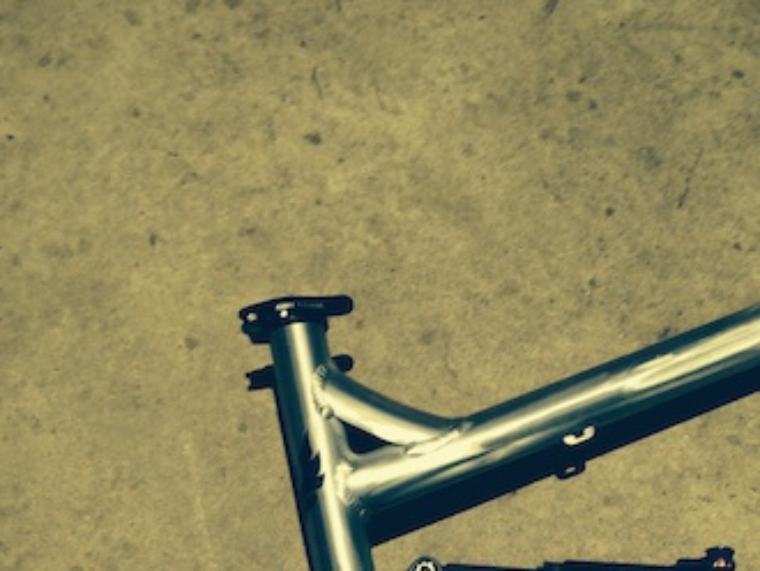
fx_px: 1758
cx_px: 431
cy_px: 633
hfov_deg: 24.4
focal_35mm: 80
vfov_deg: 17.8
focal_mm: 4.12
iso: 64
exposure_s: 1/20
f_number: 2.4
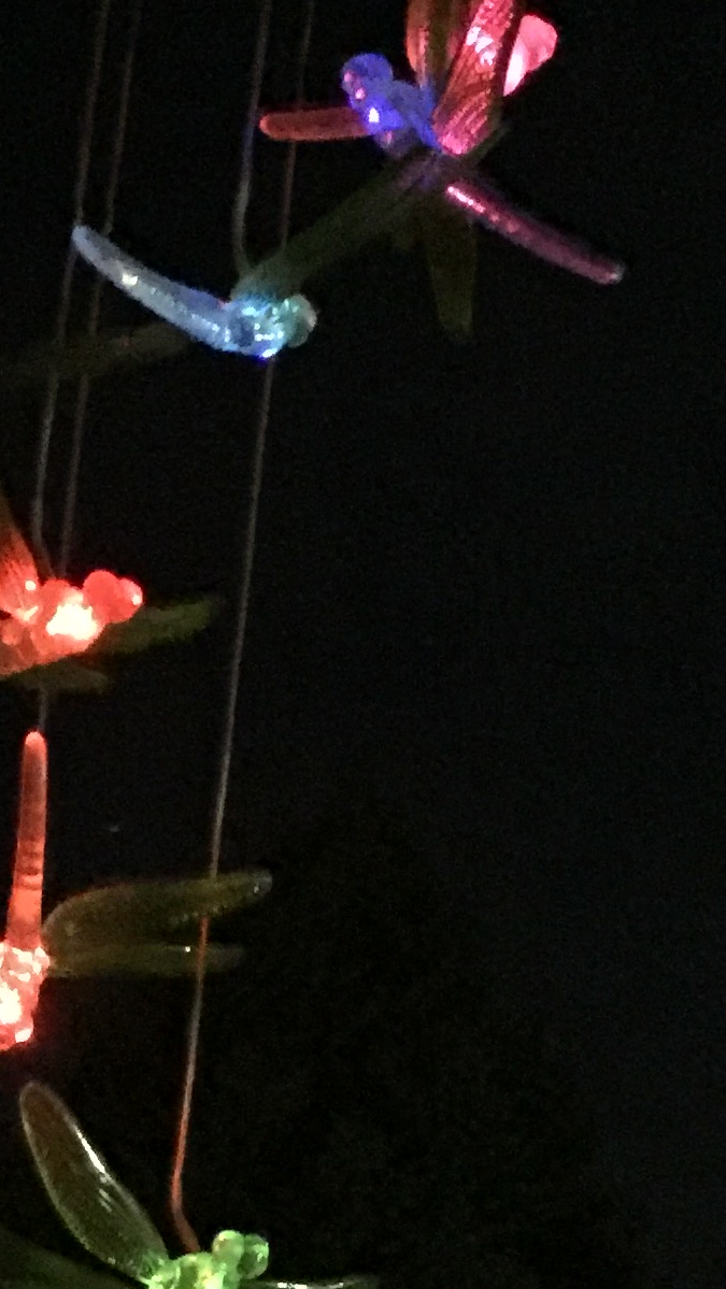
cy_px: 1376
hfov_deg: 13.9
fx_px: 2941
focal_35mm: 86
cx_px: 721
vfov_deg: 23.4
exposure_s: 1/4
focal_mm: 4.15
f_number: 2.2
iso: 500
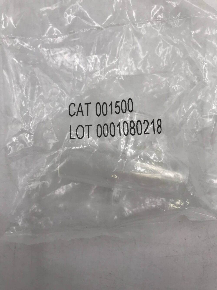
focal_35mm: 28
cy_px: 145
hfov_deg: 49.8
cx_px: 108
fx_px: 234
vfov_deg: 63.4
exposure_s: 1/120
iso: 25
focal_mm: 3.99
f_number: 1.8
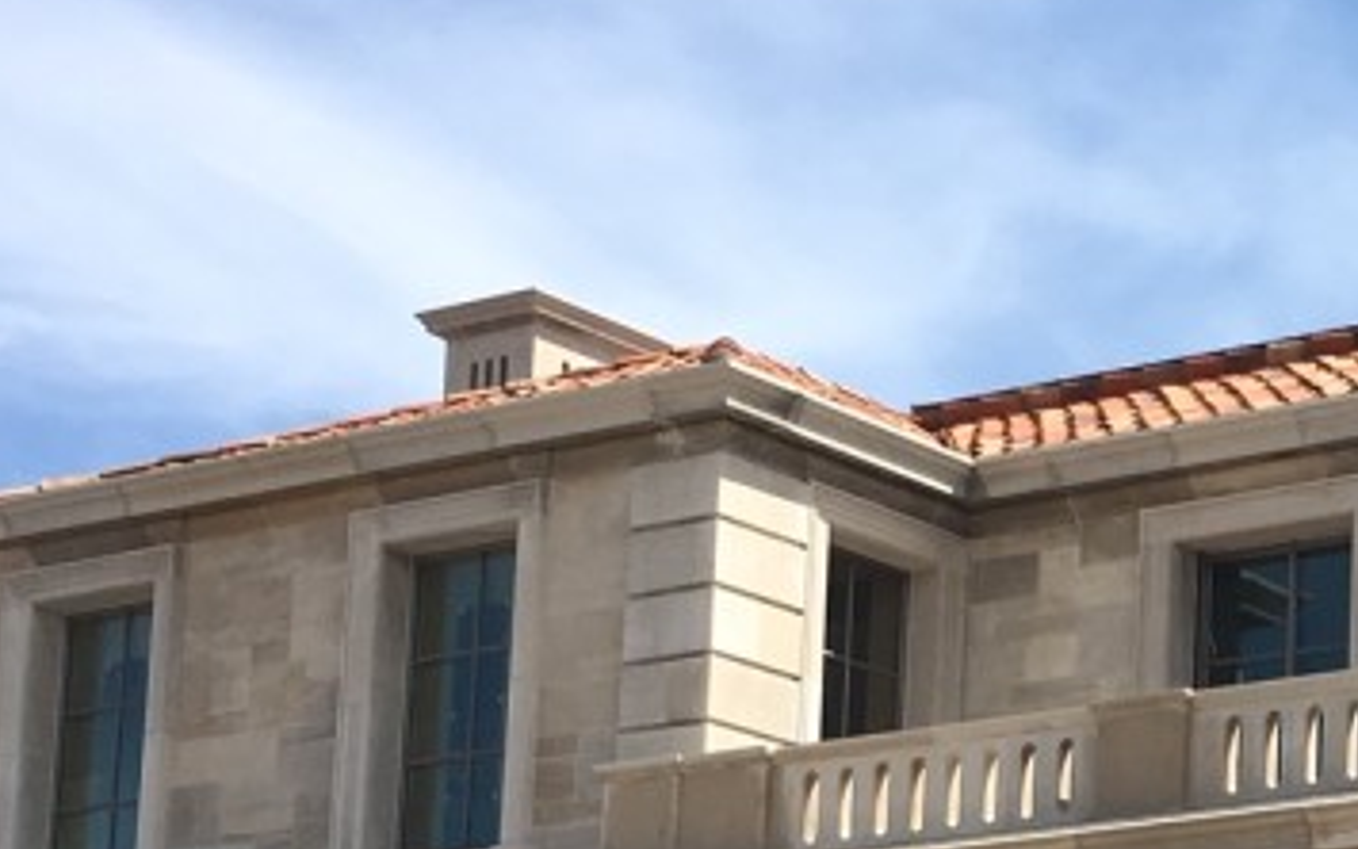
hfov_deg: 18.1
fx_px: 3924
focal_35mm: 106
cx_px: 1832
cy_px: 1147
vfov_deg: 12.0
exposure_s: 1/1326
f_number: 2.2
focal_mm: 4.15
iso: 25
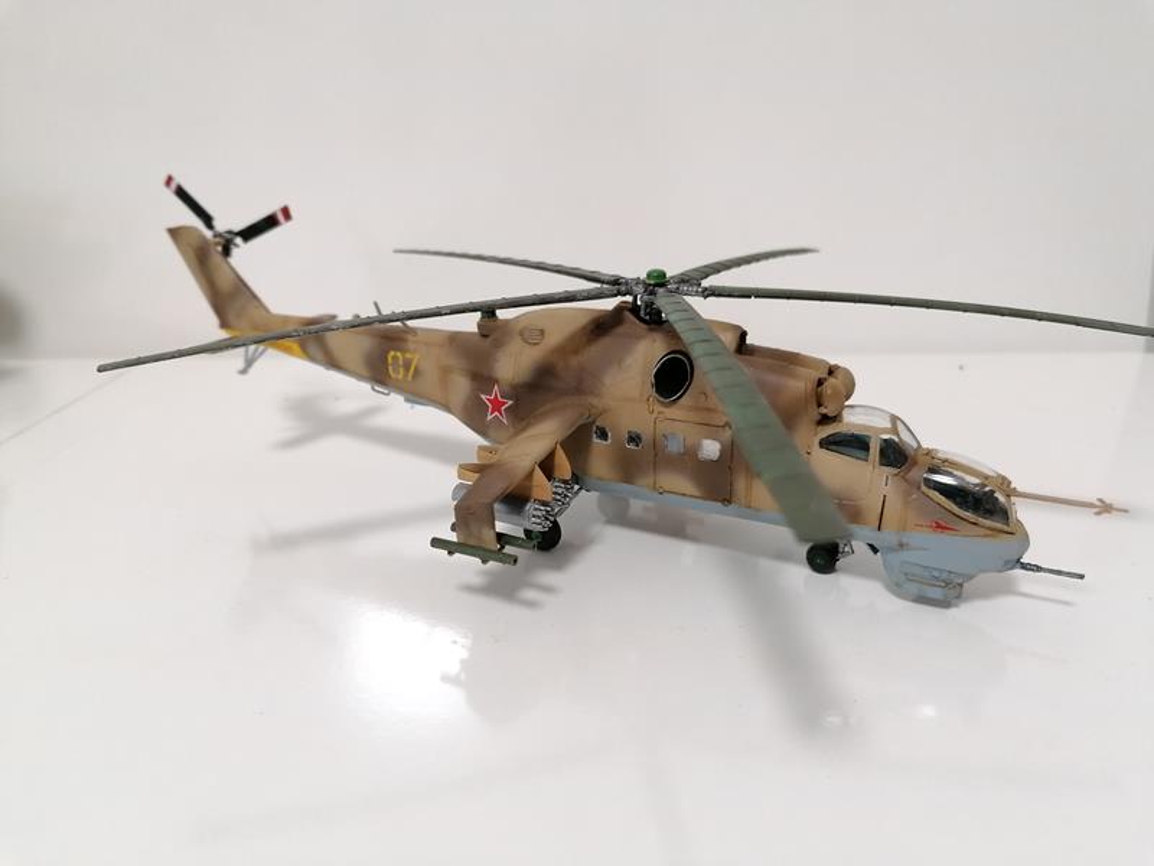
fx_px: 900
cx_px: 577
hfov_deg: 65.3
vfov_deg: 51.4
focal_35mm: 27
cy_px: 433
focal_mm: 4.75
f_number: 1.8
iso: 160
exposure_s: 1/33.3
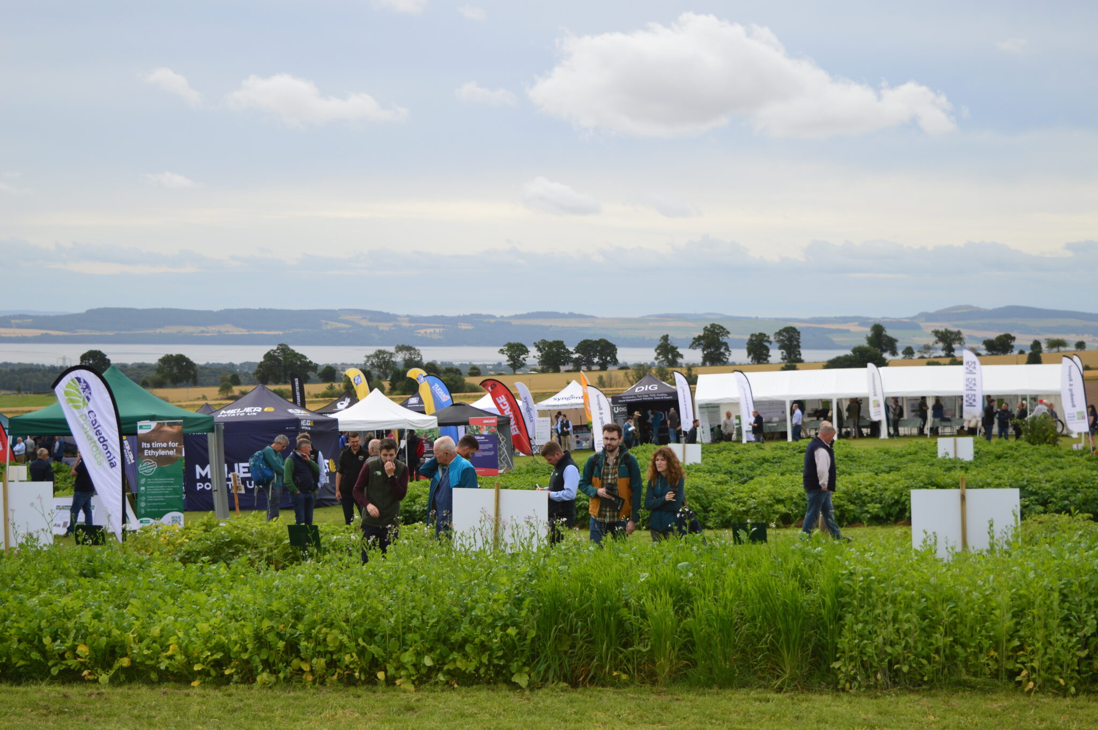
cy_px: 365
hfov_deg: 33.4
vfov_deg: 22.6
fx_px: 1828
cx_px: 549
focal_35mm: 60
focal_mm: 40
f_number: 4.8
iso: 100
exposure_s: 1/500
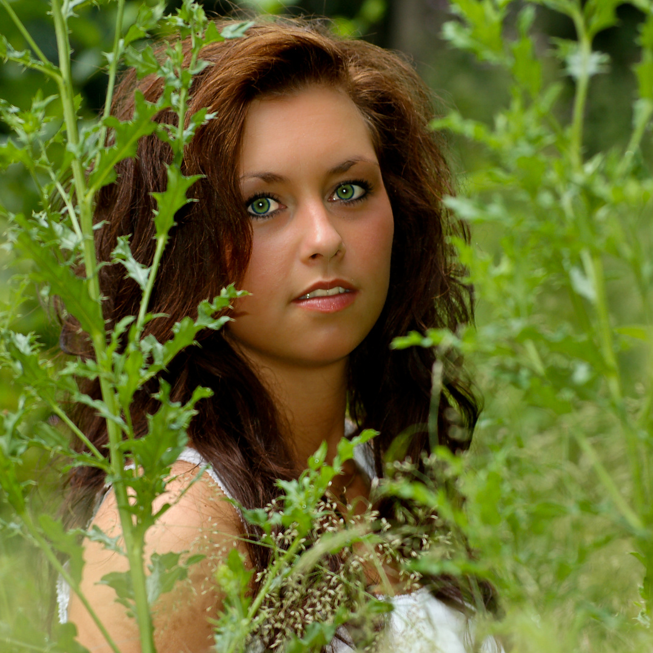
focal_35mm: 196
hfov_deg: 8.9
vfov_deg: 8.9
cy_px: 327
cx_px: 318
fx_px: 4183
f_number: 5.6
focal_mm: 102
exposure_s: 1/125
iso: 200
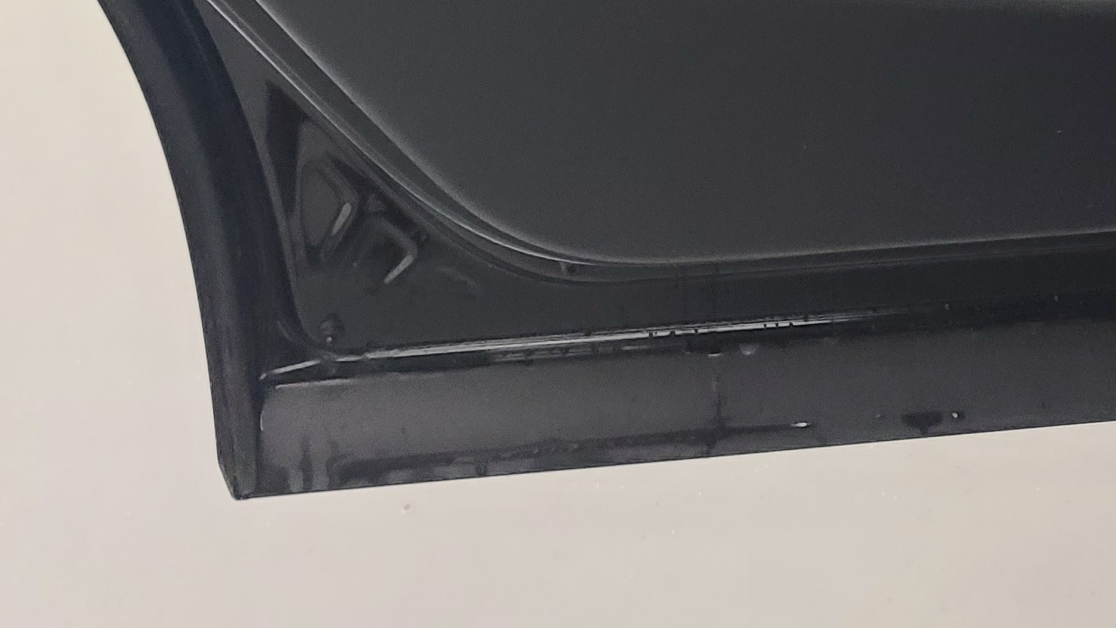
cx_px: 735
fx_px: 2131
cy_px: -410
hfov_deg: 29.2
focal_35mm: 72
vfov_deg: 15.1
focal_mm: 7
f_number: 1.8
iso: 500
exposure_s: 1/40
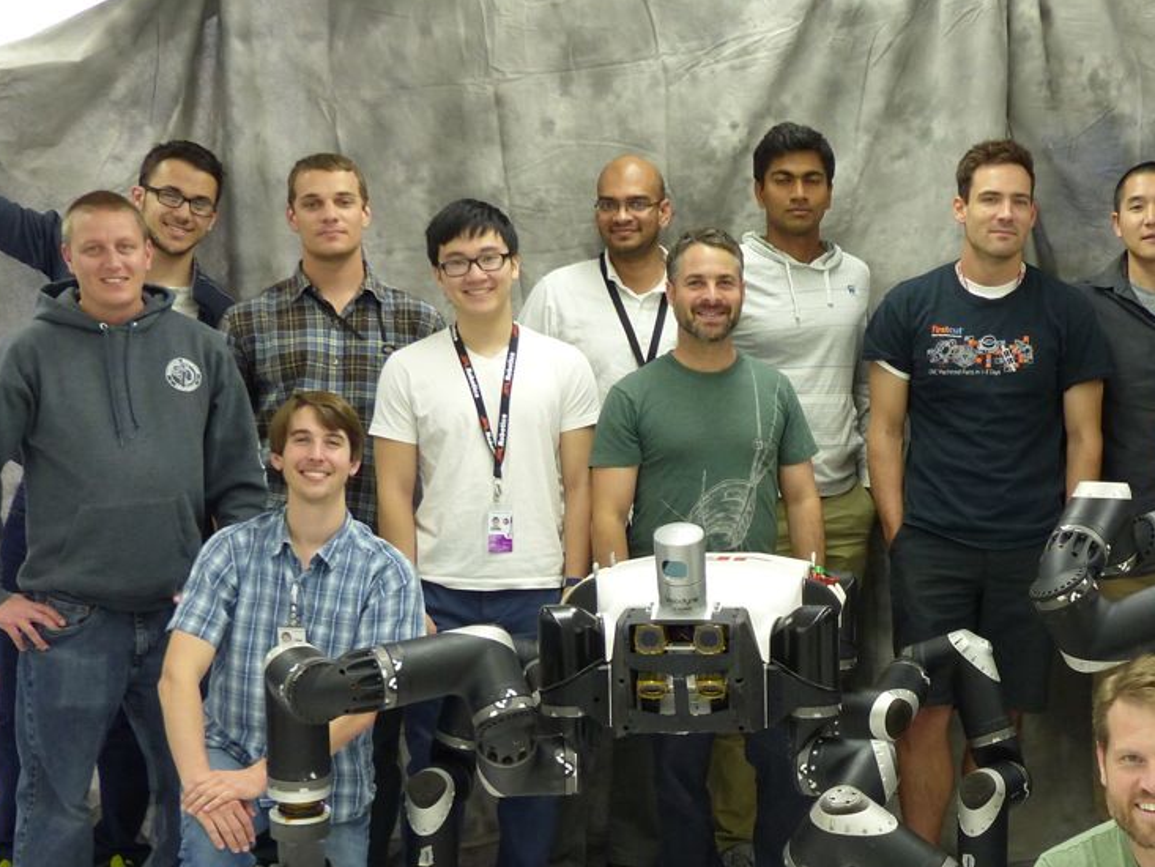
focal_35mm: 72
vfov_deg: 20.3
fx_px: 2403
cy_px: 643
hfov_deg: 26.6
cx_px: 903
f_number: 2.8
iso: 250
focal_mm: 7.6
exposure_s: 1/60
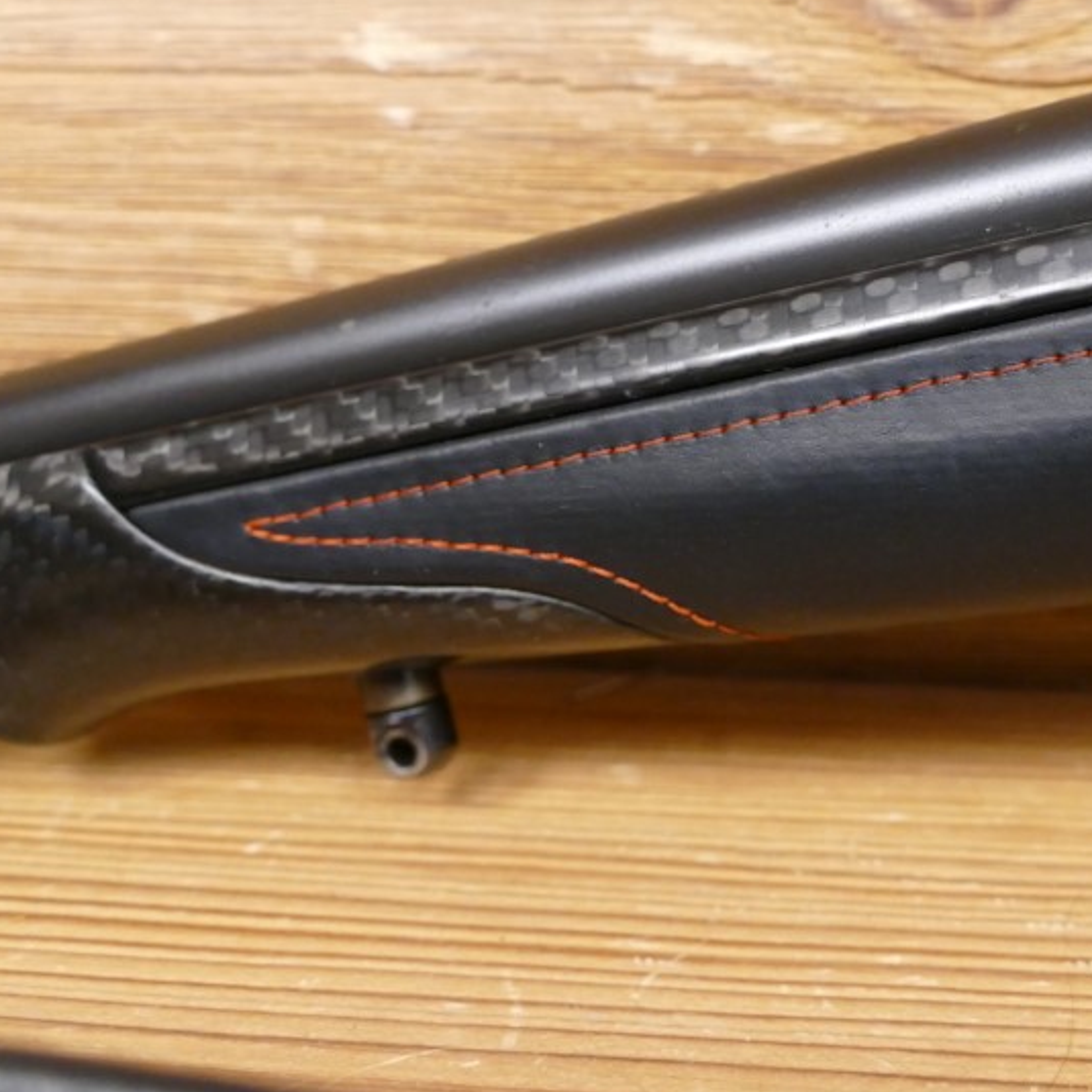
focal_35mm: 58
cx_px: 955
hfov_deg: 28.6
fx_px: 2070
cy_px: 490
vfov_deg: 29.5
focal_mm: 13.7
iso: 1600
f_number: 3.1
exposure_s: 1/80
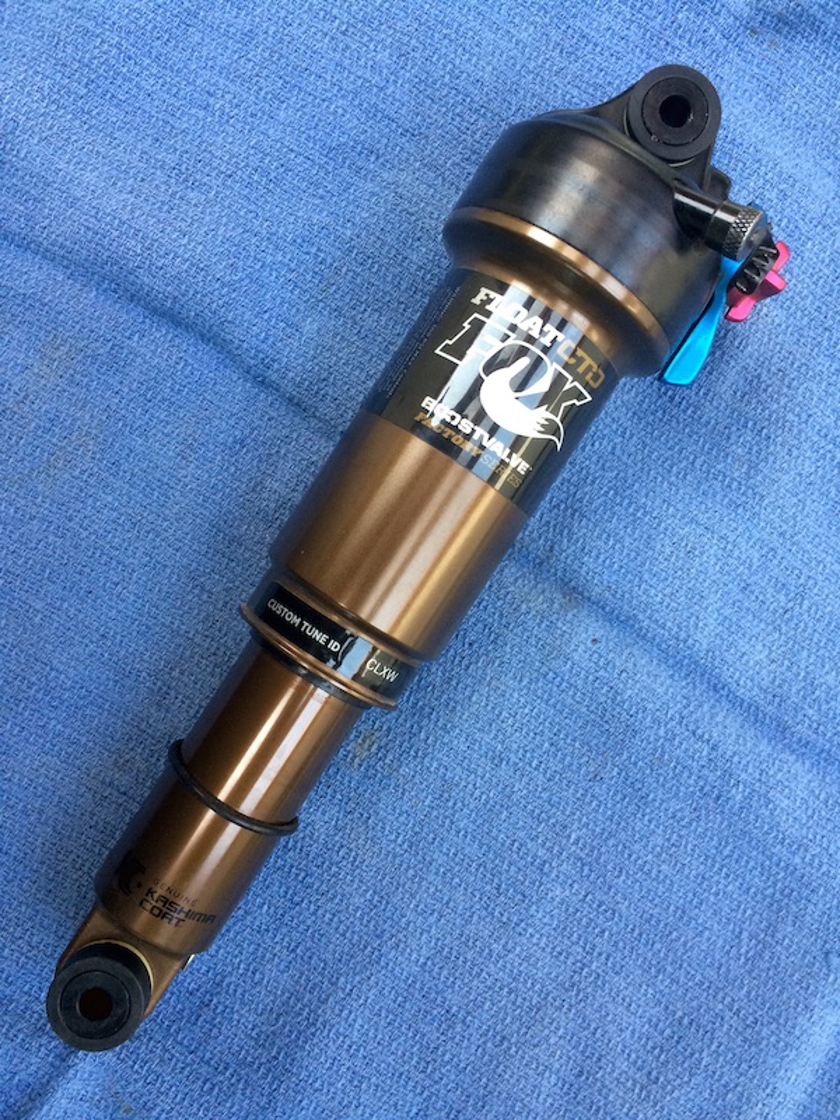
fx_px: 938
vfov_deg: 61.7
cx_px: 420
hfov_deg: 48.2
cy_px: 560
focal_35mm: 29
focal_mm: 4.15
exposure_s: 1/30
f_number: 2.2
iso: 64
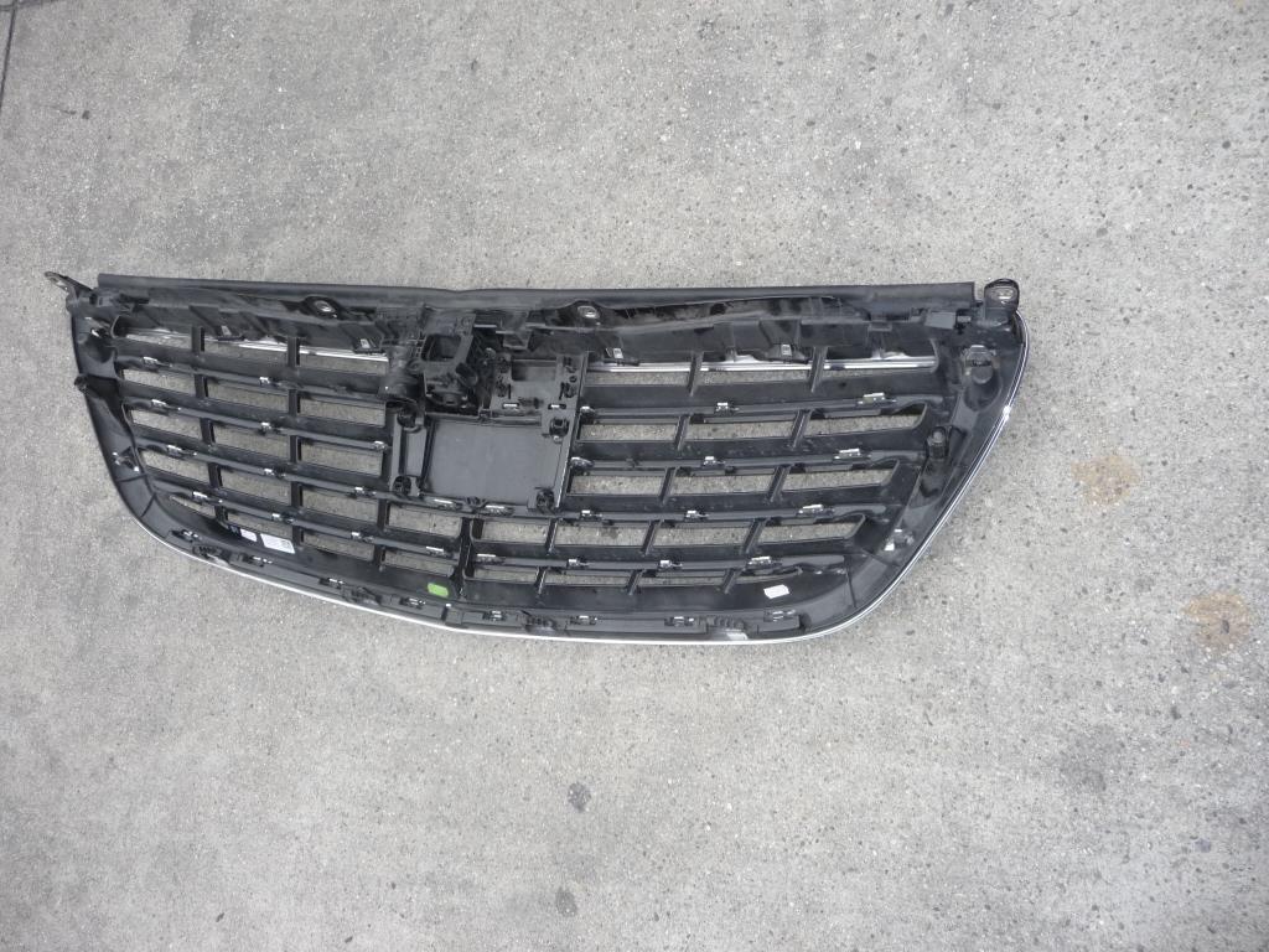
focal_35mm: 28
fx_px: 1026
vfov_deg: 49.7
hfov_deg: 63.4
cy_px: 476
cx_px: 634
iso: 100
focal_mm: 4.7
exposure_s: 1/320
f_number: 3.3
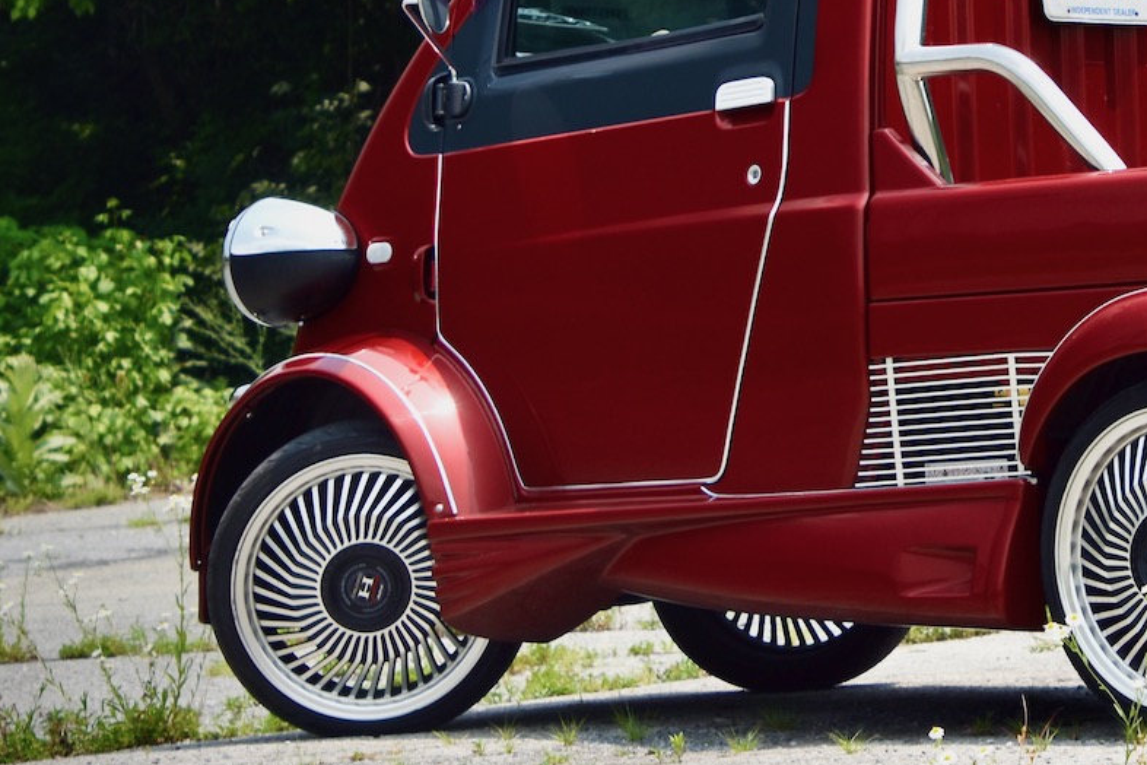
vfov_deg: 8.1
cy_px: 126
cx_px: 984
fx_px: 5417
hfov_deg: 12.0
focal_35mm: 170
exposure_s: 1/160
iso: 100
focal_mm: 55
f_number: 7.1
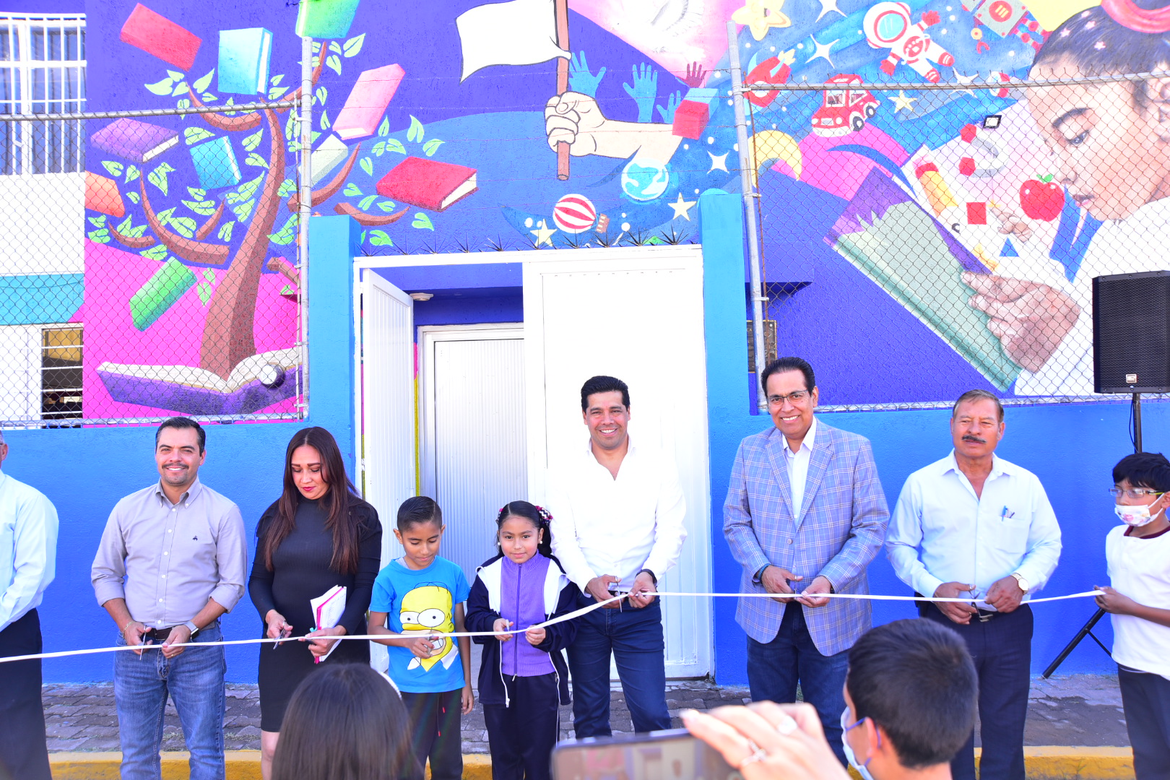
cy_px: 390
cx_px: 585
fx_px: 780
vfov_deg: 53.1
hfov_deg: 73.7
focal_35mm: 24
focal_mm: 24
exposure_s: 1/125
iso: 500
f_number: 5.6
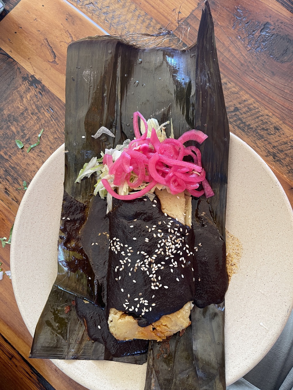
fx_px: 282
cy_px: 195
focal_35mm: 25
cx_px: 146
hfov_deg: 54.9
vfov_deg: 69.4
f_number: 1.6
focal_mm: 5.1
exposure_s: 1/60
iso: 125
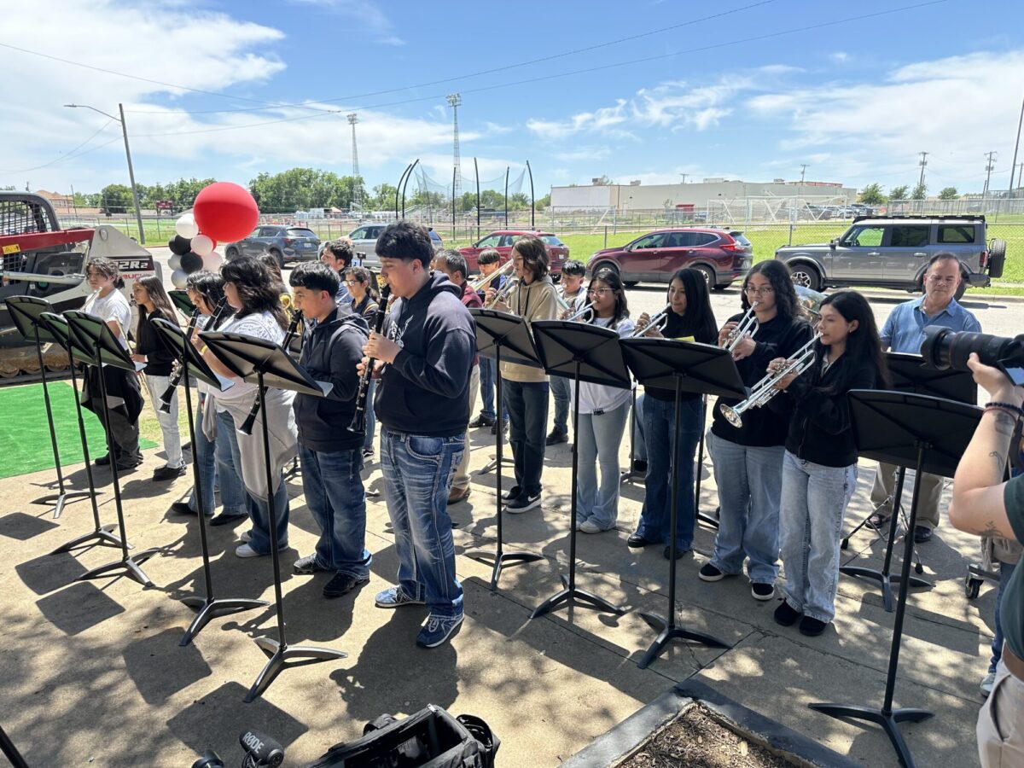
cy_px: 384
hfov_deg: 71.6
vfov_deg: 56.8
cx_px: 512
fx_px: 710
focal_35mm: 24
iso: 80
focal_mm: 6.86
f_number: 1.78
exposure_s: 1/1751
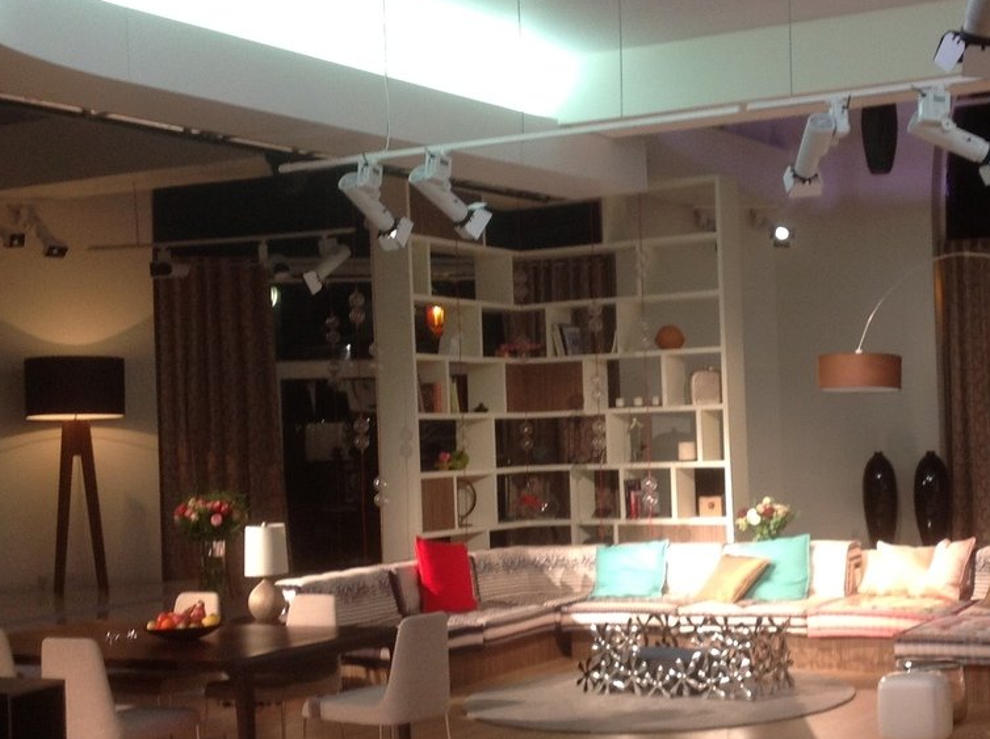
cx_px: 688
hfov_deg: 29.6
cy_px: 400
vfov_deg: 22.5
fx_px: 1856
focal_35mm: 65
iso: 80
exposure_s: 1/15
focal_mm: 4.28
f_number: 2.4
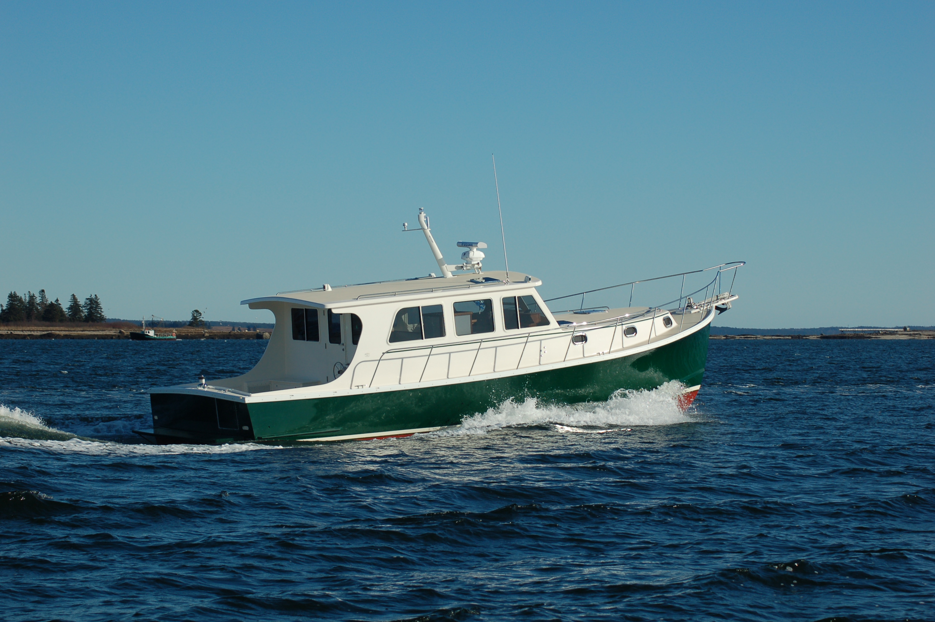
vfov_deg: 13.0
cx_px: 468
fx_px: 2725
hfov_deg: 19.5
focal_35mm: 105
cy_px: 311
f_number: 7.1
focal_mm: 70
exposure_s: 1/800
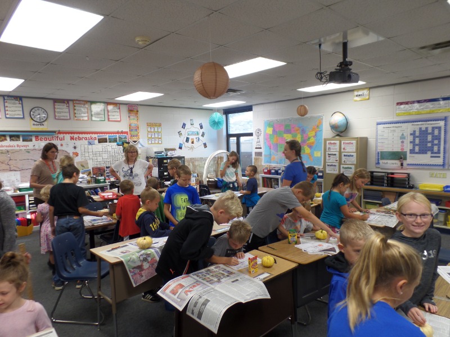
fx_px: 299
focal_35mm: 23
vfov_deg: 58.9
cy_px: 168
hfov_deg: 73.9
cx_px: 225
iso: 100
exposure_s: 1/30
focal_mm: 4.1
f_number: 2.8
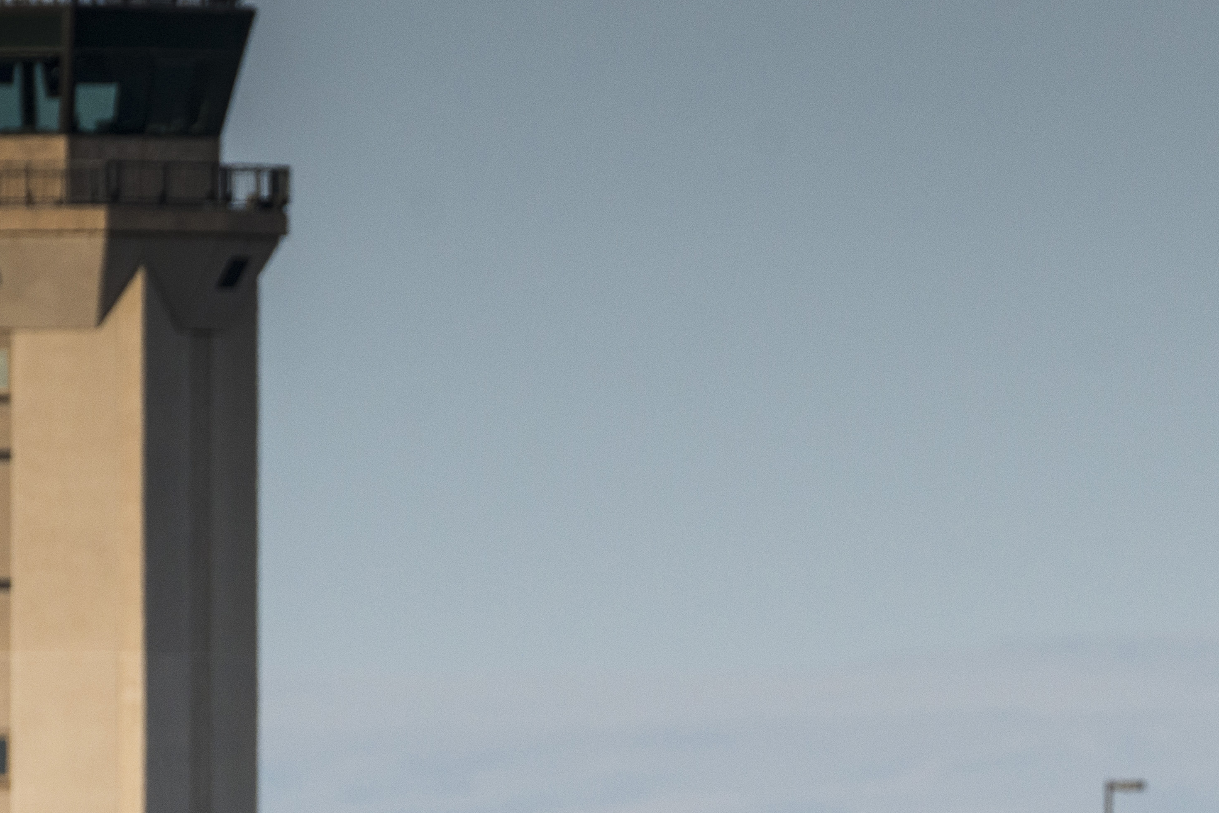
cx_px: 956
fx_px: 41185
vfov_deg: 1.1
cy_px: 695
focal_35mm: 1216
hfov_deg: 1.7
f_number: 11
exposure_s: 1/5000
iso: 800
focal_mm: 500
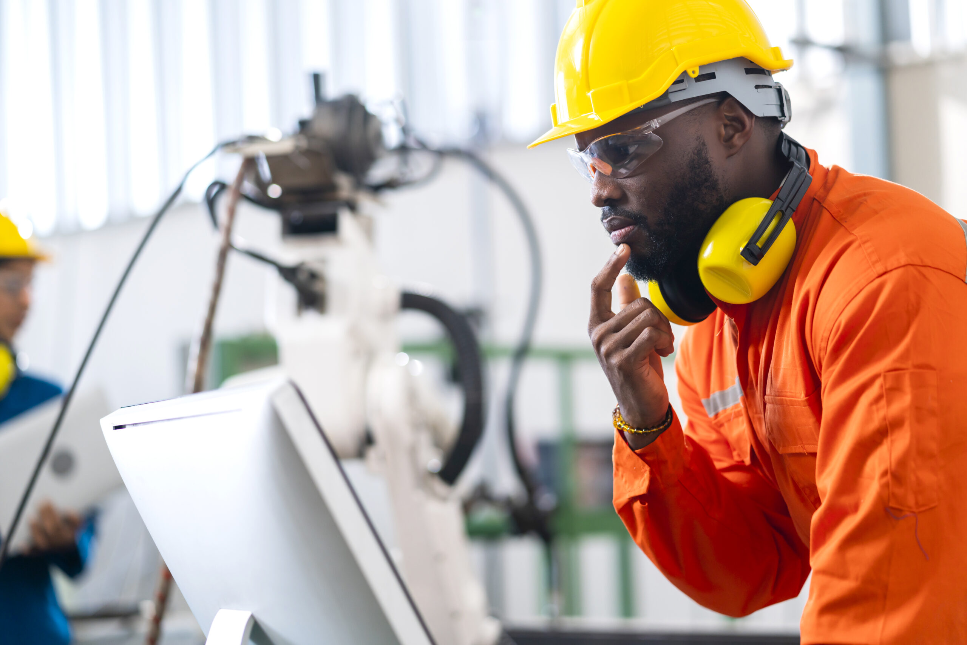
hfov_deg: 23.9
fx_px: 2284
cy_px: 322
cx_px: 484
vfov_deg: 16.1
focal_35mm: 85
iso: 250
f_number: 2.2
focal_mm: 85
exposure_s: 1/160
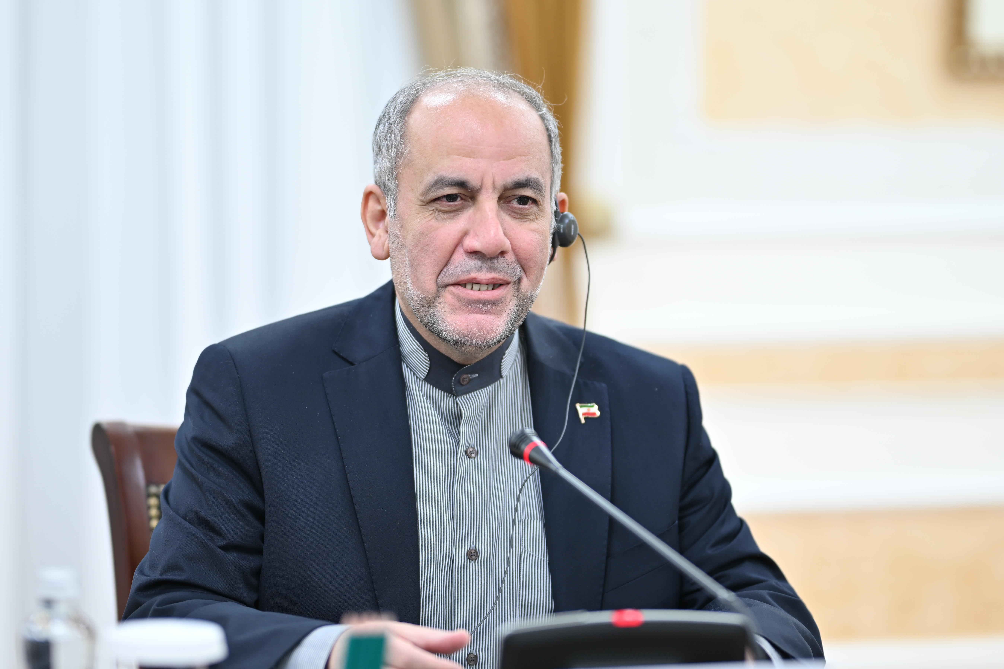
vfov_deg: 10.8
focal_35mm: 127
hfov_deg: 16.1
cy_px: 334
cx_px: 502
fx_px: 3541
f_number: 1.2
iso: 200
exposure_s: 1/200
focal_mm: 85
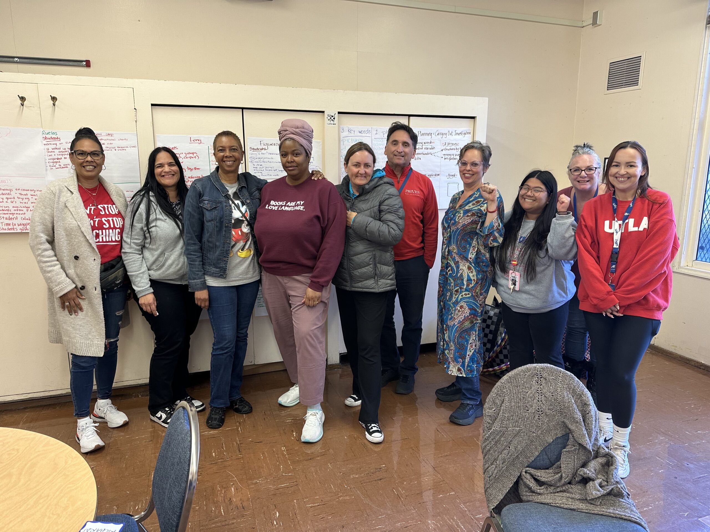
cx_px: 355
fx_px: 492
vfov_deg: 56.8
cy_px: 266
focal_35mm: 24
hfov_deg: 71.6
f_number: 1.78
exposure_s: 1/60
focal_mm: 6.86
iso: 125
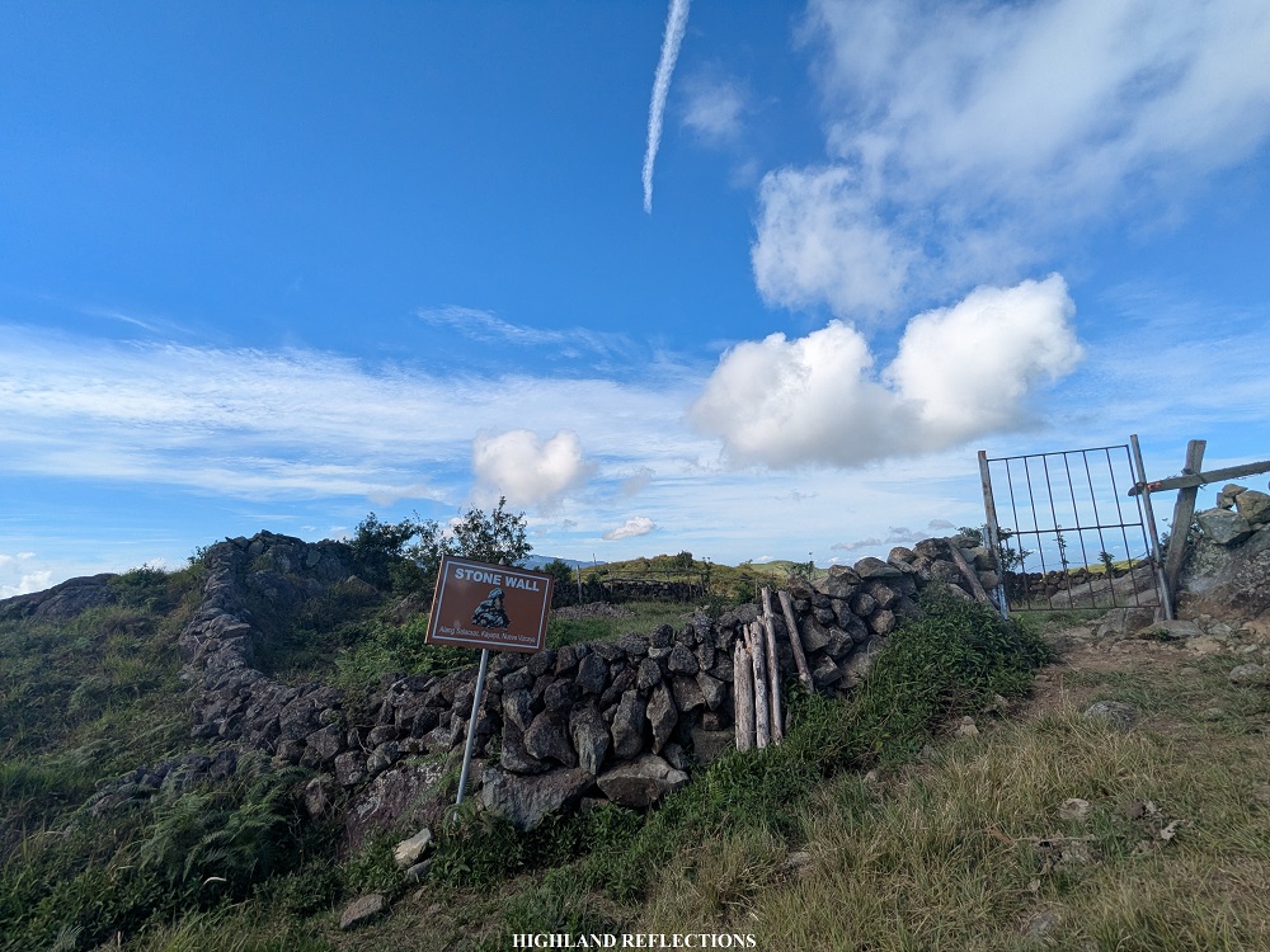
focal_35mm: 16
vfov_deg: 78.1
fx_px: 587
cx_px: 635
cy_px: 476
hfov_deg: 94.5
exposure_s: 1/1821
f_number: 2.2
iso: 61
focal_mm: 2.35
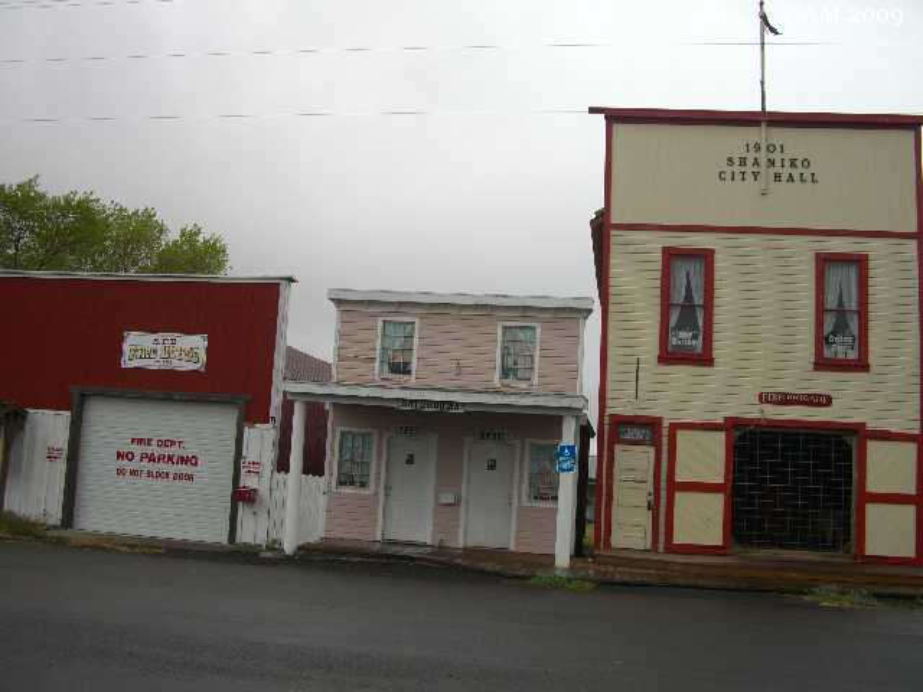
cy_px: 346
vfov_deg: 37.7
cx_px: 462
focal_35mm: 38
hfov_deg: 49.0
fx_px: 1013
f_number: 5.6
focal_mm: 7.9
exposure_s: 1/160
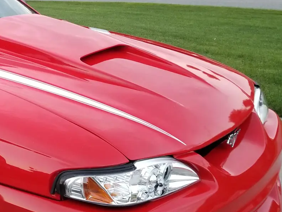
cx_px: -26
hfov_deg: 28.1
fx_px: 513
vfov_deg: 23.3
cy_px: 112
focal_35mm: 63
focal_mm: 4.25
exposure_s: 1/30
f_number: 1.7
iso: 160
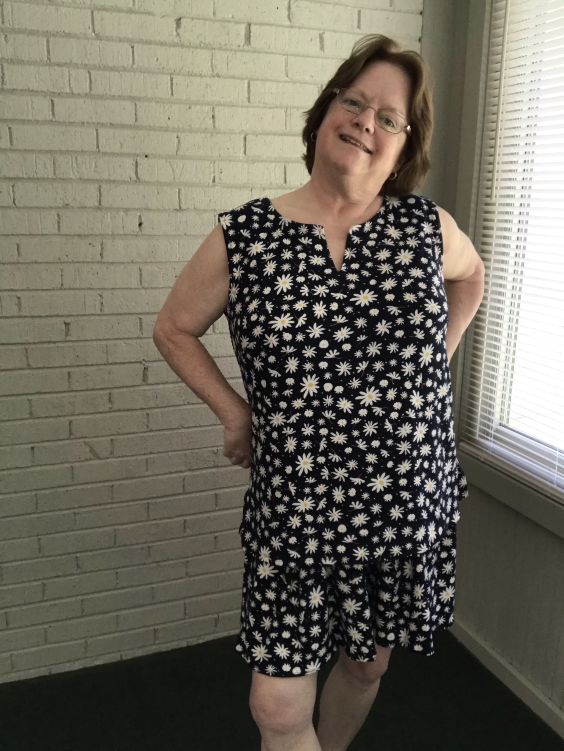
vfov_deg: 56.8
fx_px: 694
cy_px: 376
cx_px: 282
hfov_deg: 44.2
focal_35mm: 32
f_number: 2.2
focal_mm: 2.87
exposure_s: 1/30
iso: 64
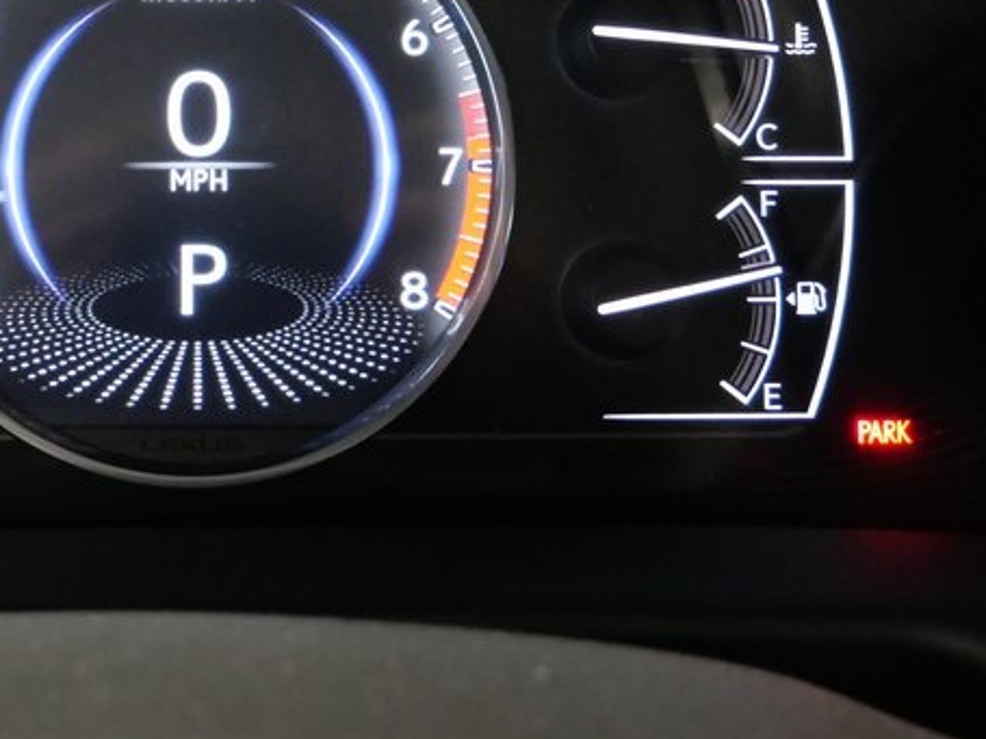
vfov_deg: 26.3
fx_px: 1538
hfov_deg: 34.7
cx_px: 234
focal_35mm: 54
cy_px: 106
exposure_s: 1/13
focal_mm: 12
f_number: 3.5
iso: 3200
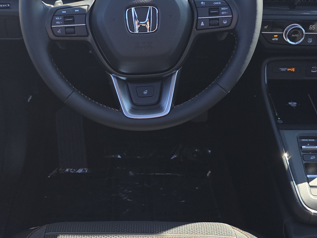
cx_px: 142
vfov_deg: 26.5
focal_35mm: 55
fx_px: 504
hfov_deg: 34.9
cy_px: 132
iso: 32
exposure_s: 1/359
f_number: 1.7
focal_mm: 6.3
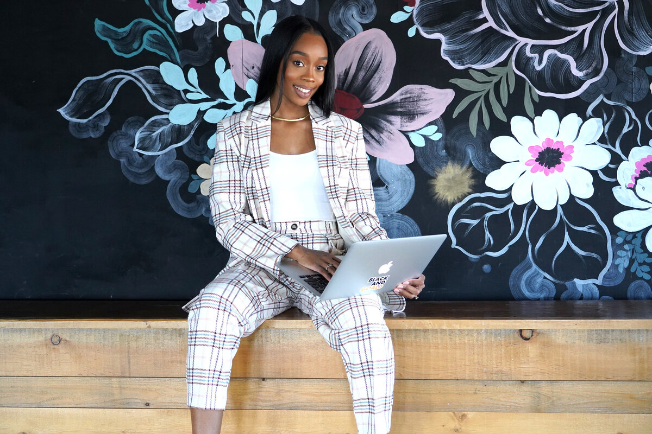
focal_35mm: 46
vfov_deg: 29.2
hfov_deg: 42.7
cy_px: 217
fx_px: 833
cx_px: 326
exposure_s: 1/200
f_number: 4
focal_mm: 46
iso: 3200
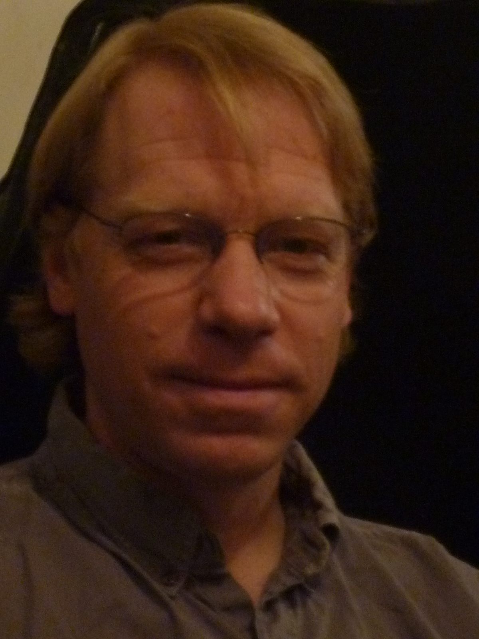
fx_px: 2509
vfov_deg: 14.5
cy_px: 320
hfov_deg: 10.9
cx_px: 240
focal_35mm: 136
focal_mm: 12.2
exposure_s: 1/4
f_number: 4.9
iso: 400
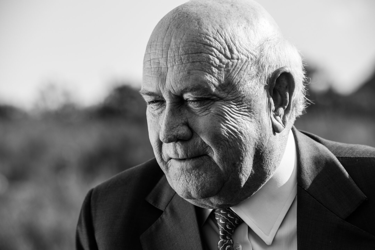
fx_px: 2083
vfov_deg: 6.9
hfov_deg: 10.3
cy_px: 125
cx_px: 188
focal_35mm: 200
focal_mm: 200
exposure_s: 1/320
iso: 200
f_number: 7.1
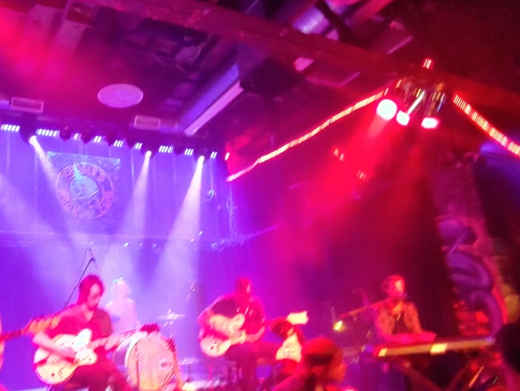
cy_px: 210
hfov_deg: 60.7
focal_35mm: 29
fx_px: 436
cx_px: 190
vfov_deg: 48.2
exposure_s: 1/13
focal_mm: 2.18
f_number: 1.9
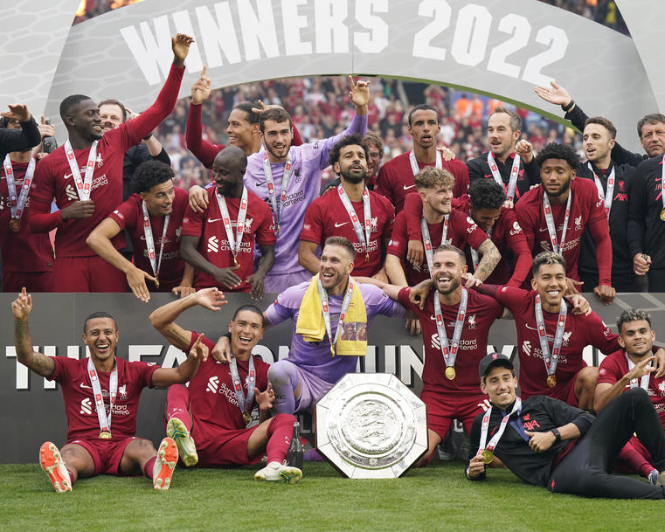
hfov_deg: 13.4
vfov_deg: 10.7
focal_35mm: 144
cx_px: 401
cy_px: 265
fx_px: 2834
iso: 1600
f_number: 4
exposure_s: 1/1250
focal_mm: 127
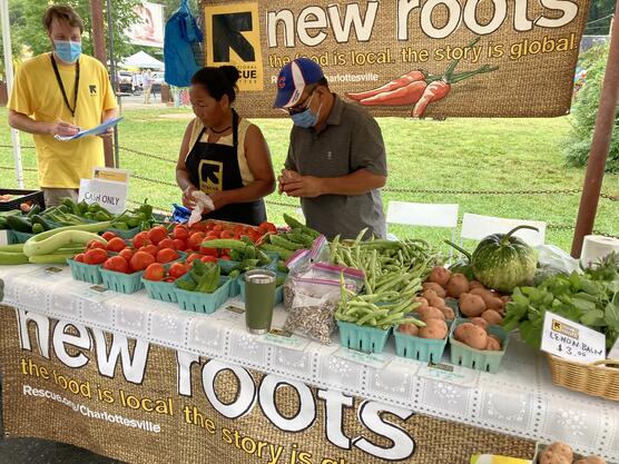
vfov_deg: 49.7
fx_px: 501
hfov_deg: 63.4
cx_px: 310
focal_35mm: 28
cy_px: 232
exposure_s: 1/121
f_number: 1.8
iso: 50
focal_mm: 3.99
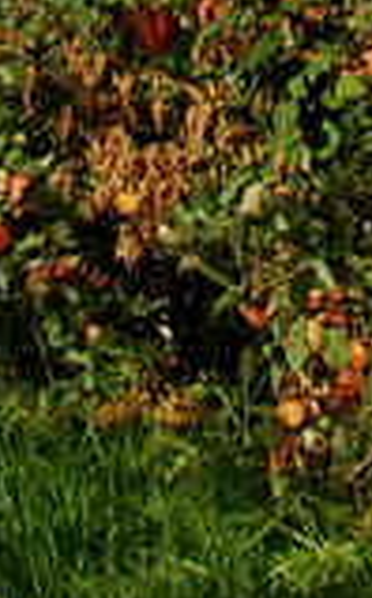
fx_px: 8100
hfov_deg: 2.6
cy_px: -1414
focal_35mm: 498
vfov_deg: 4.0
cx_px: 287
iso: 100
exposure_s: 1/250
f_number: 8
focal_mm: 32
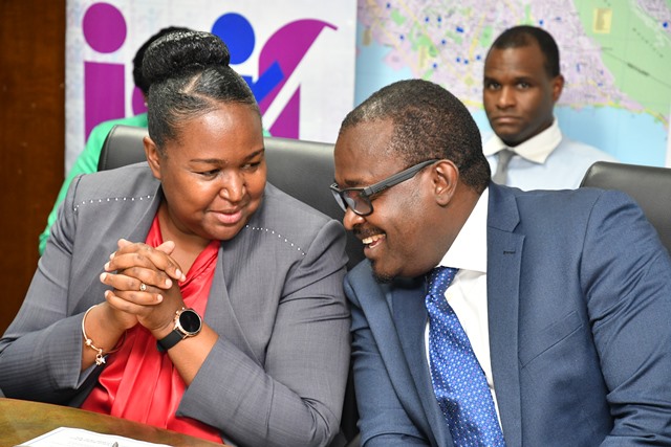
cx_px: 336
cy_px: 224
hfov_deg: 20.6
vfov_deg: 13.8
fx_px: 1846
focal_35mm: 99
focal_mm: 66
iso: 1600
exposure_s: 1/80
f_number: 5
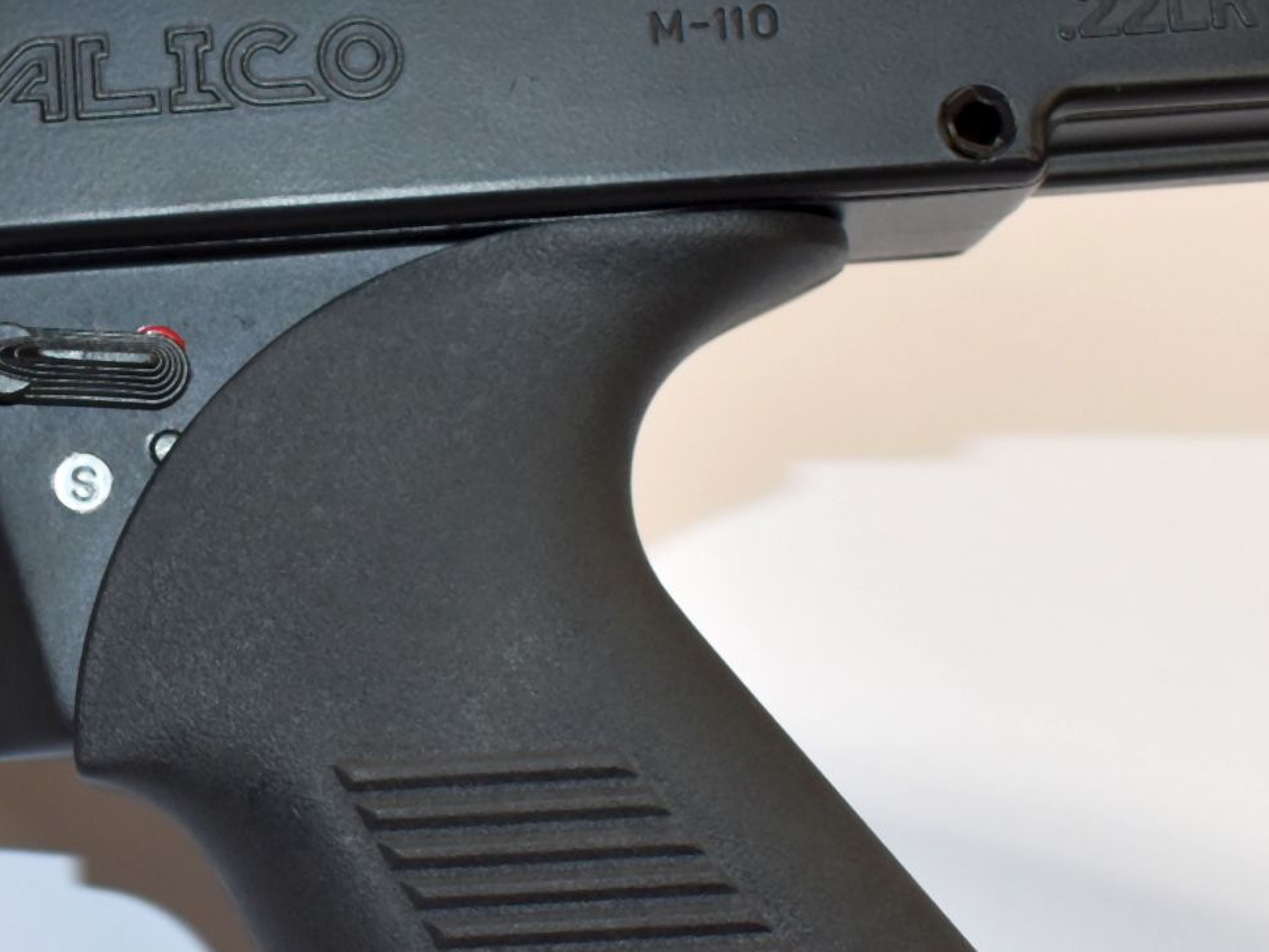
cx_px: 96
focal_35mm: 85
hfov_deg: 22.4
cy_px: 525
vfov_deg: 17.4
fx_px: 3117
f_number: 5.6
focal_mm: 22
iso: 560
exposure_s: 1/125
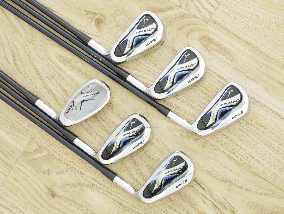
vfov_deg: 29.1
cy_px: 107
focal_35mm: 50
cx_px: 142
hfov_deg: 38.2
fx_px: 410
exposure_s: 1/40
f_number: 4.5
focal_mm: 25
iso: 1600
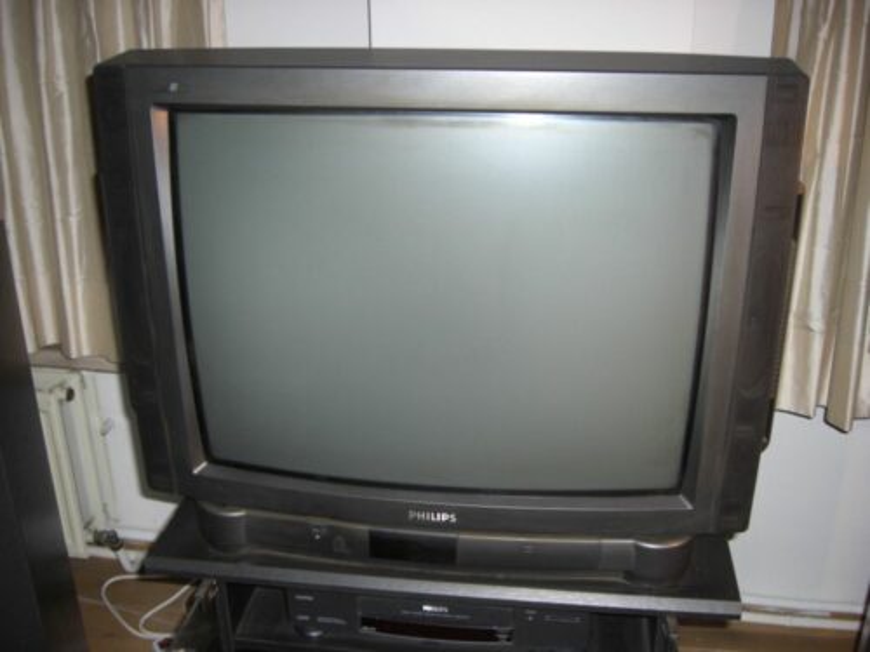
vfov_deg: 37.7
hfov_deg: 49.0
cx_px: 435
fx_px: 955
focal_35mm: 38
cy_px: 326
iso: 200
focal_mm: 7.9
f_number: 2.8
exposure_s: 1/60
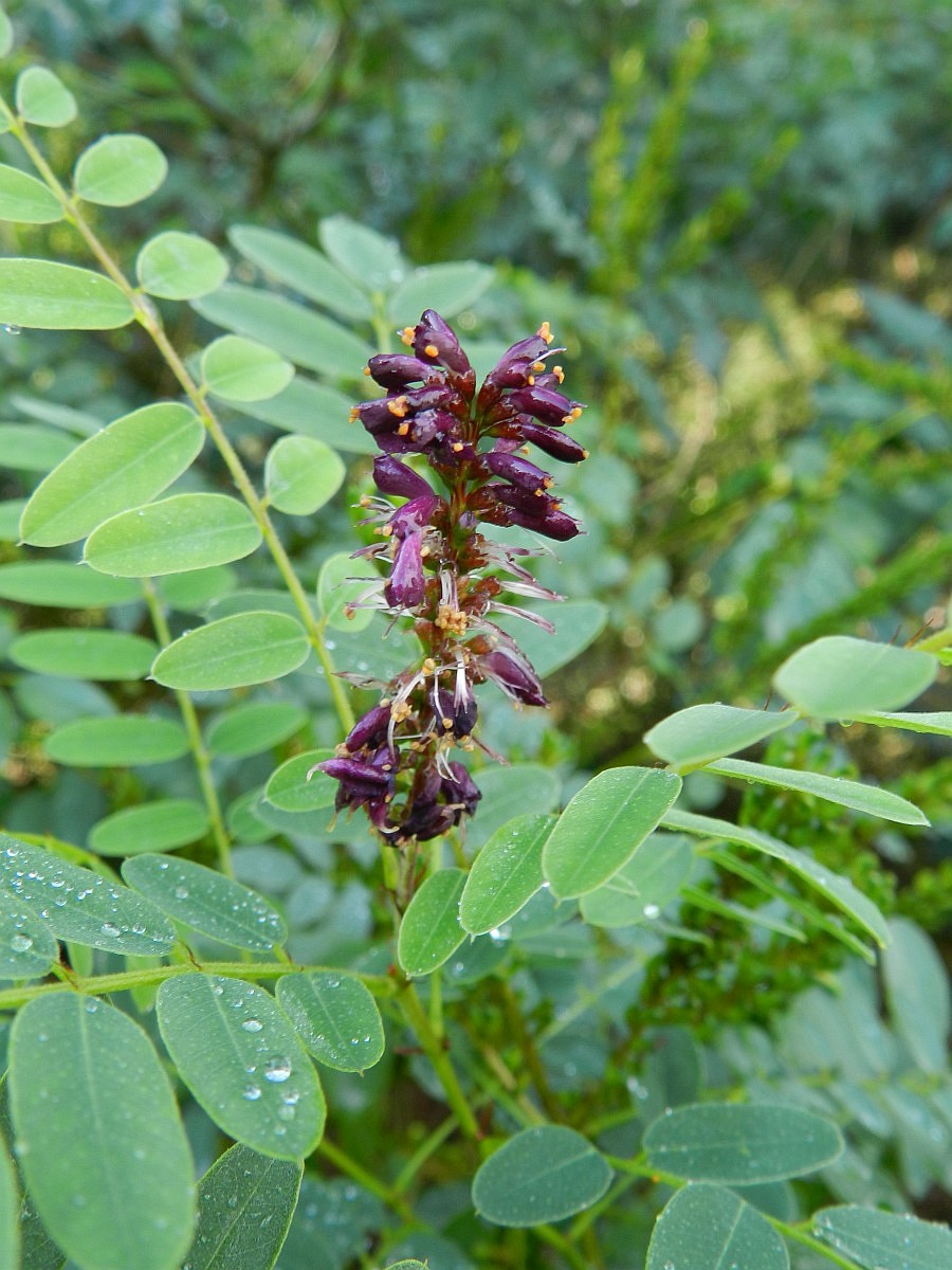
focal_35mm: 32
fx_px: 1173
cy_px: 635
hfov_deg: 44.2
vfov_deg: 56.8
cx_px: 476
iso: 160
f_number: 3.7
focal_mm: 5.6
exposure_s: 1/60
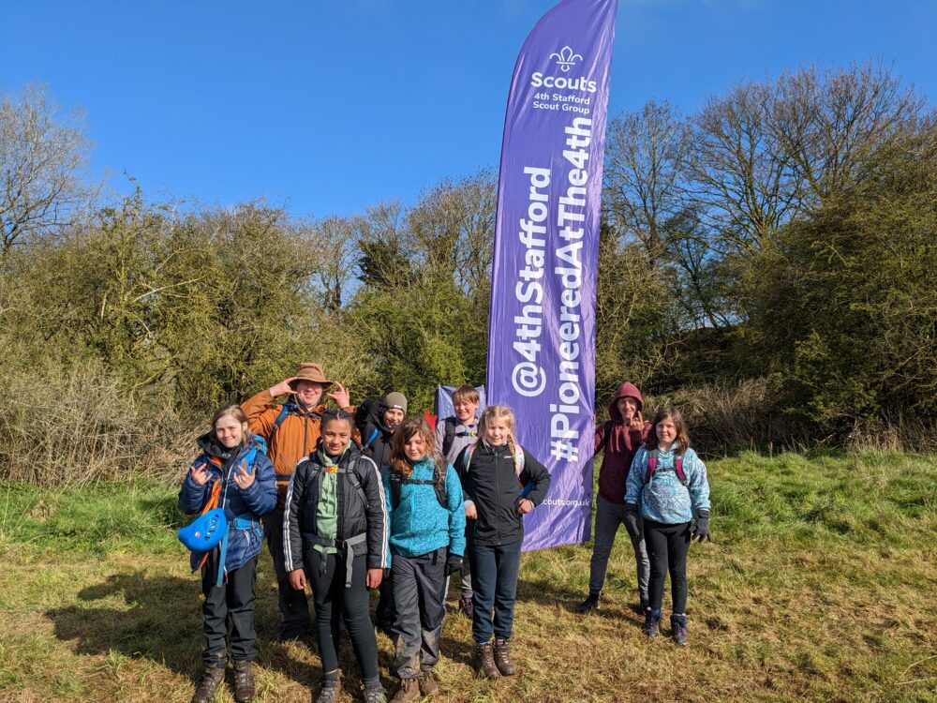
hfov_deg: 65.3
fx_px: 731
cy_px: 352
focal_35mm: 27
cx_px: 468
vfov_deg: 51.4
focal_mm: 4.38
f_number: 1.73
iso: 54
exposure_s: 1/3344
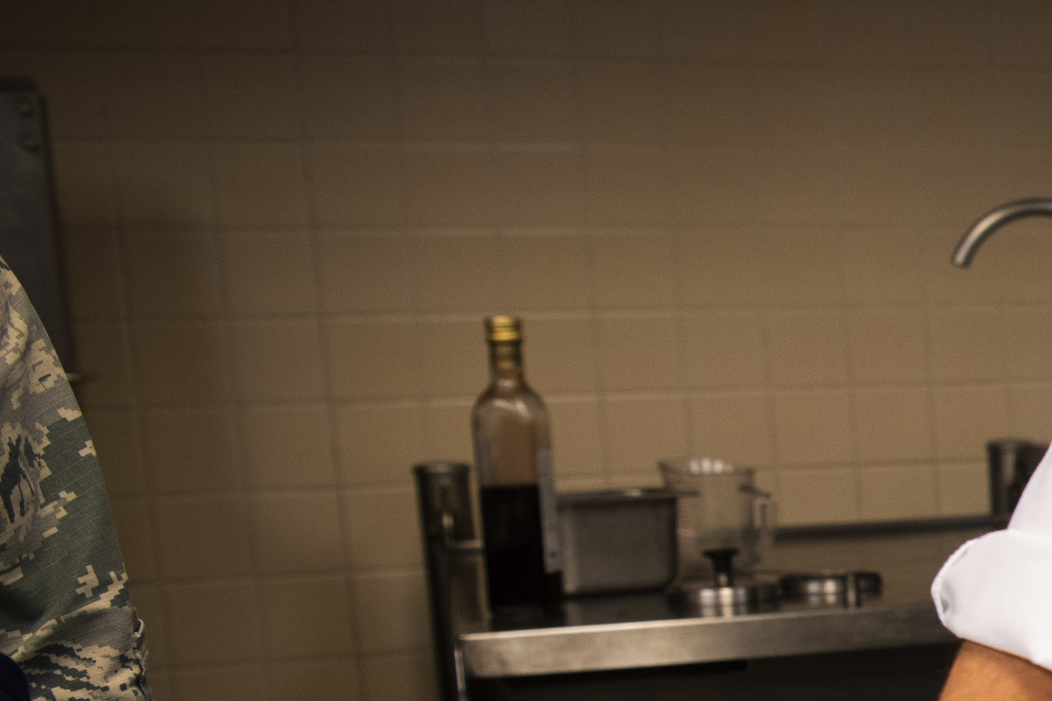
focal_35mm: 80
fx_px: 2338
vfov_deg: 16.6
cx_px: 1602
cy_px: 755
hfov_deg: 21.2
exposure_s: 1/100
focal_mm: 26
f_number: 4
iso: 640
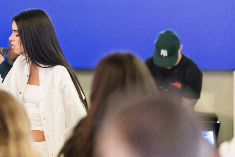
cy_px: 65
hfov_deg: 13.6
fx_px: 979
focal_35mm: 150
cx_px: 28
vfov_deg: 9.1
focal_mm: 85
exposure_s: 1/100
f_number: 1.4
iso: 2000
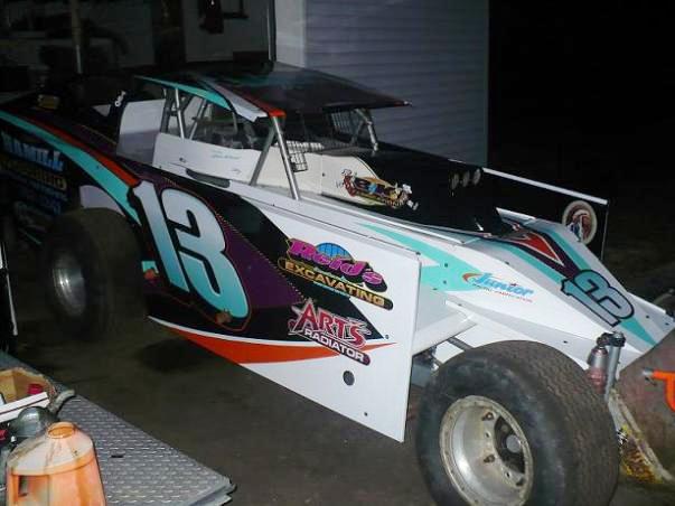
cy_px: 253
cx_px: 338
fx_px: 721
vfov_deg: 38.7
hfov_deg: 50.1
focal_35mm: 37
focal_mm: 6.1
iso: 200
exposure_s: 1/30
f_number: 2.8
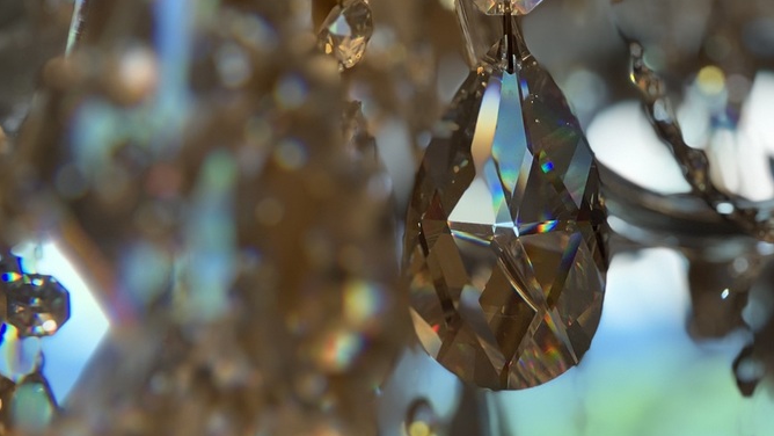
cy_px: 315
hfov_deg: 18.9
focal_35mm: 113
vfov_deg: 10.7
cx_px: 386
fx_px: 2320
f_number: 2.8
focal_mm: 9
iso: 64
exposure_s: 1/120
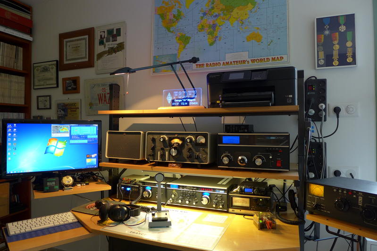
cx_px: 188
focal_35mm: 24
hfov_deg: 73.7
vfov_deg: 53.2
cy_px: 126
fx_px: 251
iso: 160
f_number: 1.4
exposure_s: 1/60
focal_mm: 4.7
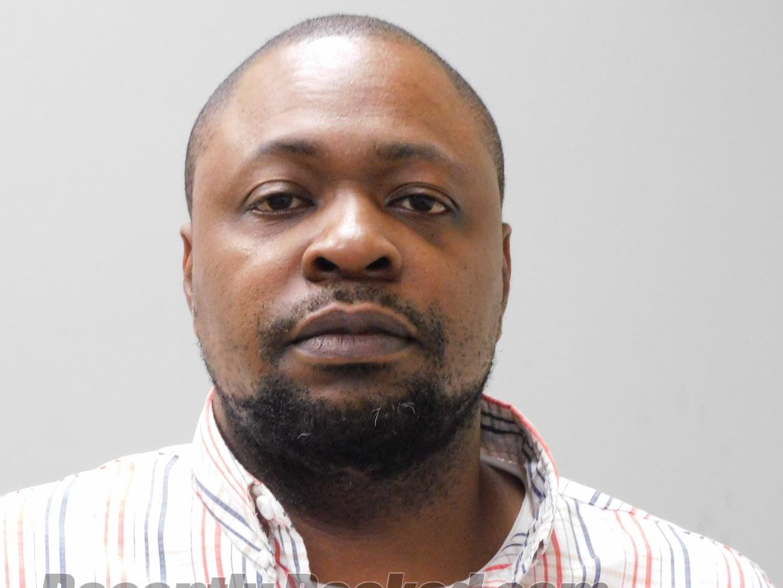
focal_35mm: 169
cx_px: 322
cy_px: 330
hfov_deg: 11.7
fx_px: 3823
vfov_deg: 8.8
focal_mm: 24.2
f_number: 5
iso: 800
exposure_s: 1/15
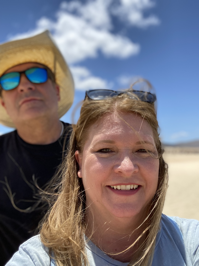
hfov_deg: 46.8
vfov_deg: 60.0
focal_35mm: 30
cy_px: 133
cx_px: 100
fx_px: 230
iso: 25
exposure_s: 1/621
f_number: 2.2
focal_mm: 2.71
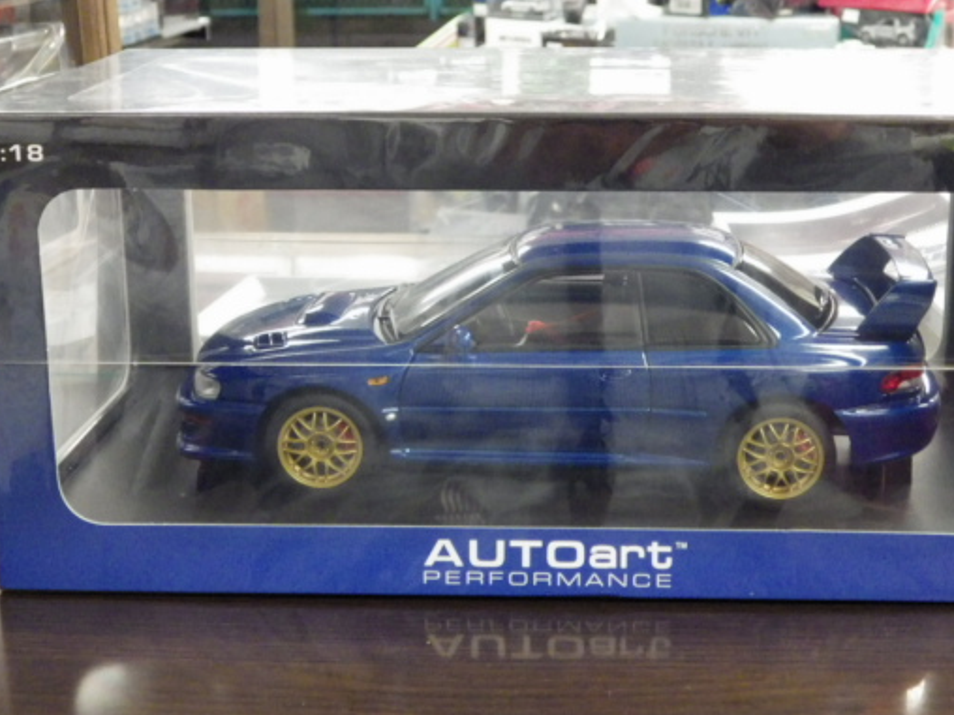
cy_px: 285
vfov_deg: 23.2
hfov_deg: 30.7
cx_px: 545
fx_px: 1736
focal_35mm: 63
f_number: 3.8
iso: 1250
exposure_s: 1/25
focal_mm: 9
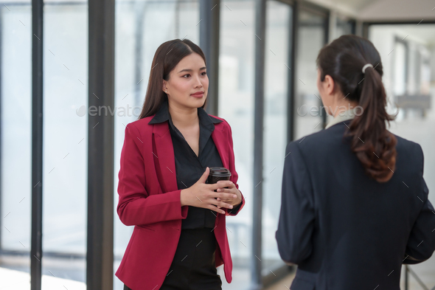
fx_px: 1027
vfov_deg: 16.1
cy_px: 145
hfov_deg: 23.9
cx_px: 218
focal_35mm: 85
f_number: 2
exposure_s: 1/500
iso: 400
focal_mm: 85
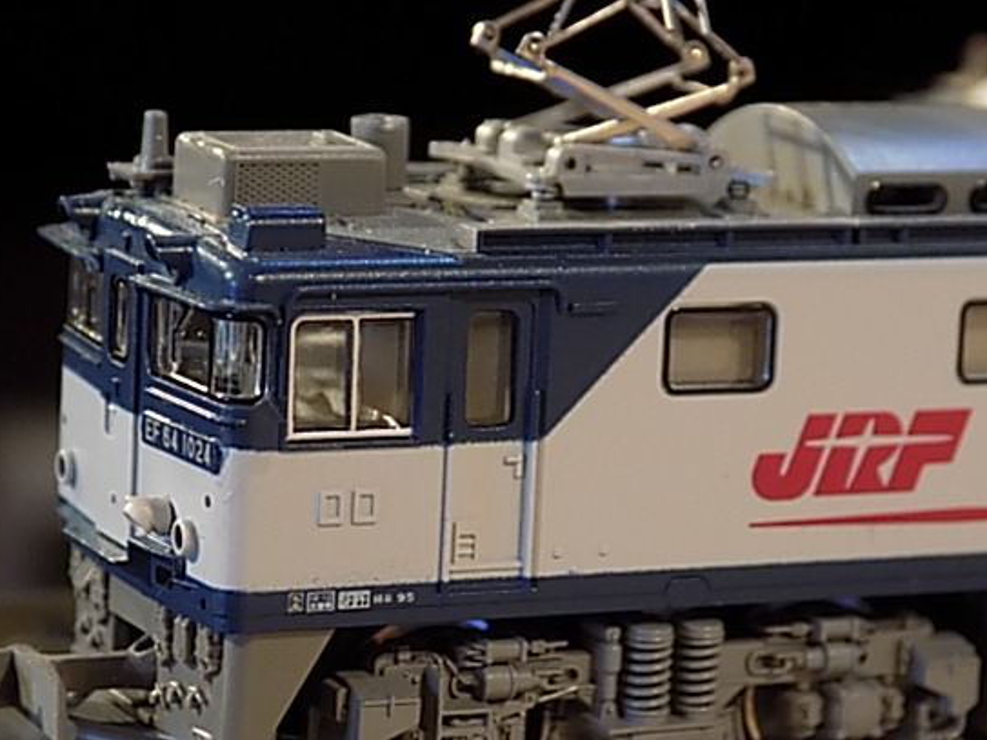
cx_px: 511
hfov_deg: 14.2
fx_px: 3962
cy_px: 405
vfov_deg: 10.7
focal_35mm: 139
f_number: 4.8
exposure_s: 1/30
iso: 400
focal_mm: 20.9
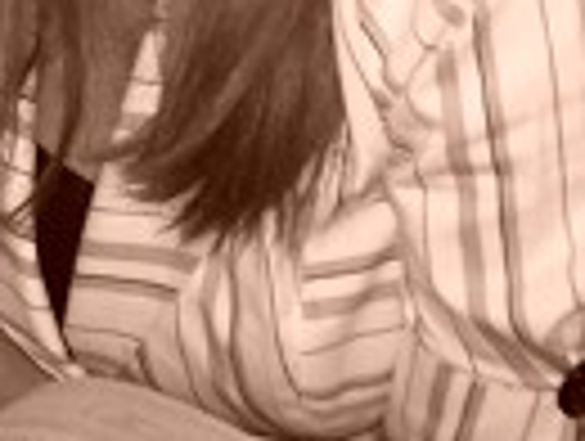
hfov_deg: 13.2
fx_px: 2523
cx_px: 130
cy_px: -389
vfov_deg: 9.4
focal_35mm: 149
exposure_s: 1/64
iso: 140
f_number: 2.7
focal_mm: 6
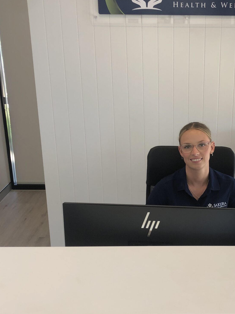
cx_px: 180
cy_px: 183
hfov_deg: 29.2
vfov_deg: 38.8
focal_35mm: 49
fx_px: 444
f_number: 1.8
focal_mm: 4
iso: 40
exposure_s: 1/100
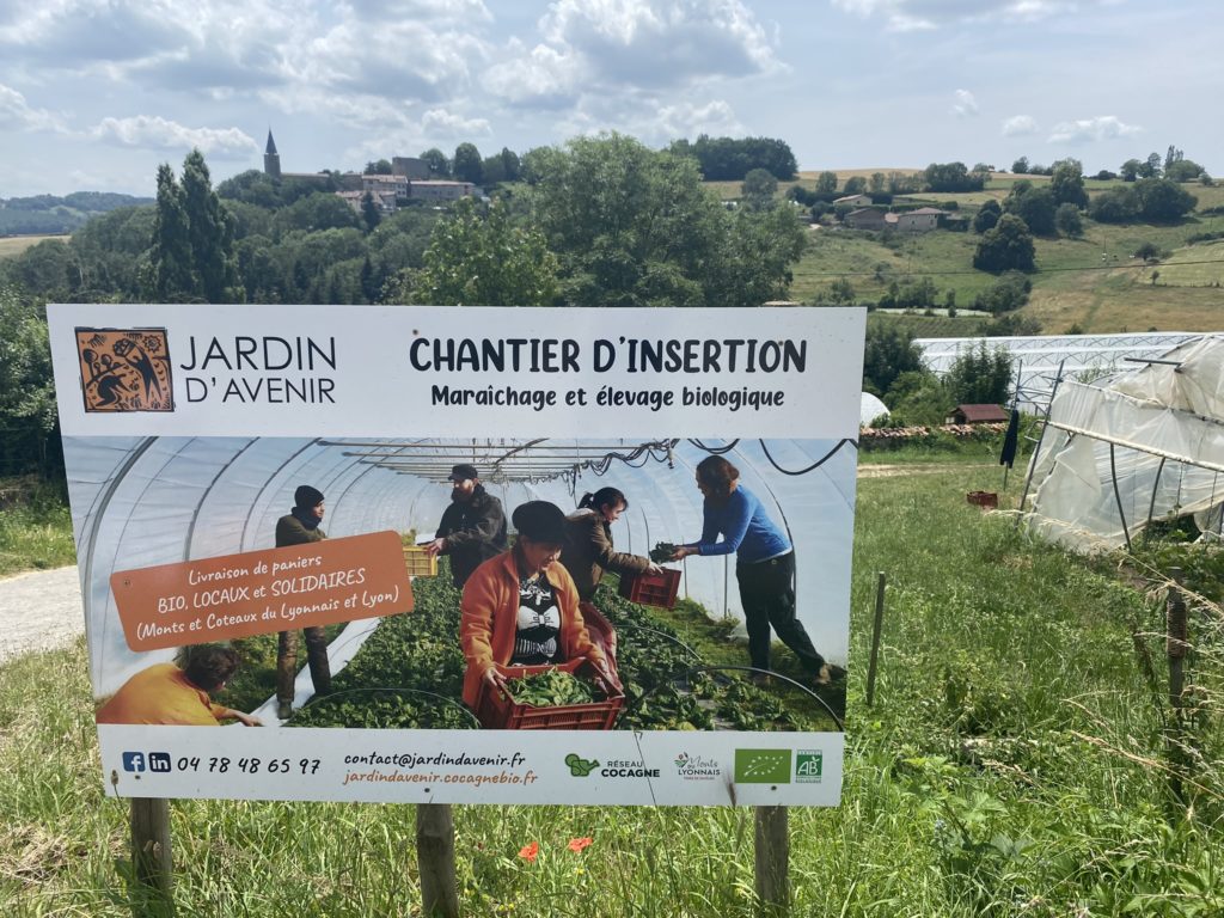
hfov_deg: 67.3
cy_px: 459
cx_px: 612
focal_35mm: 26
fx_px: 919
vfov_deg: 53.1
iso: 32
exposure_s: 1/3610
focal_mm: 4.25
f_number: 1.8
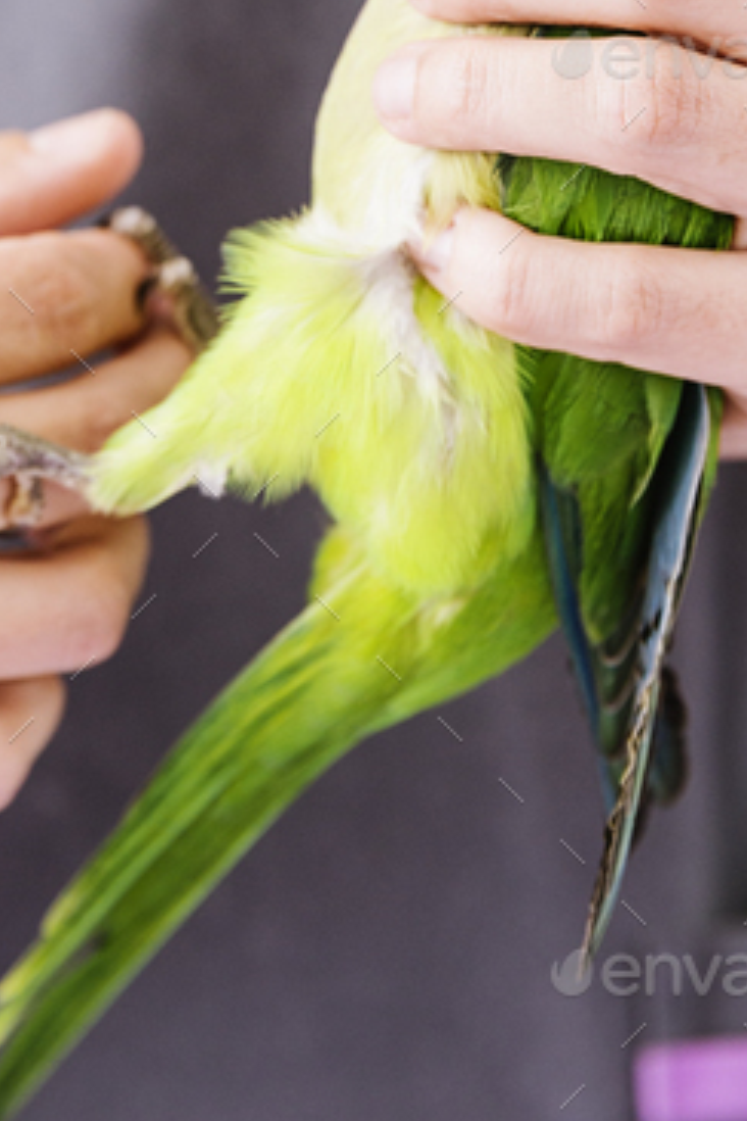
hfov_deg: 2.8
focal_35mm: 483
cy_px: 31
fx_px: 15032
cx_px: 220
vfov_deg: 4.3
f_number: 4.5
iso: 500
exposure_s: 1/250
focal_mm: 200
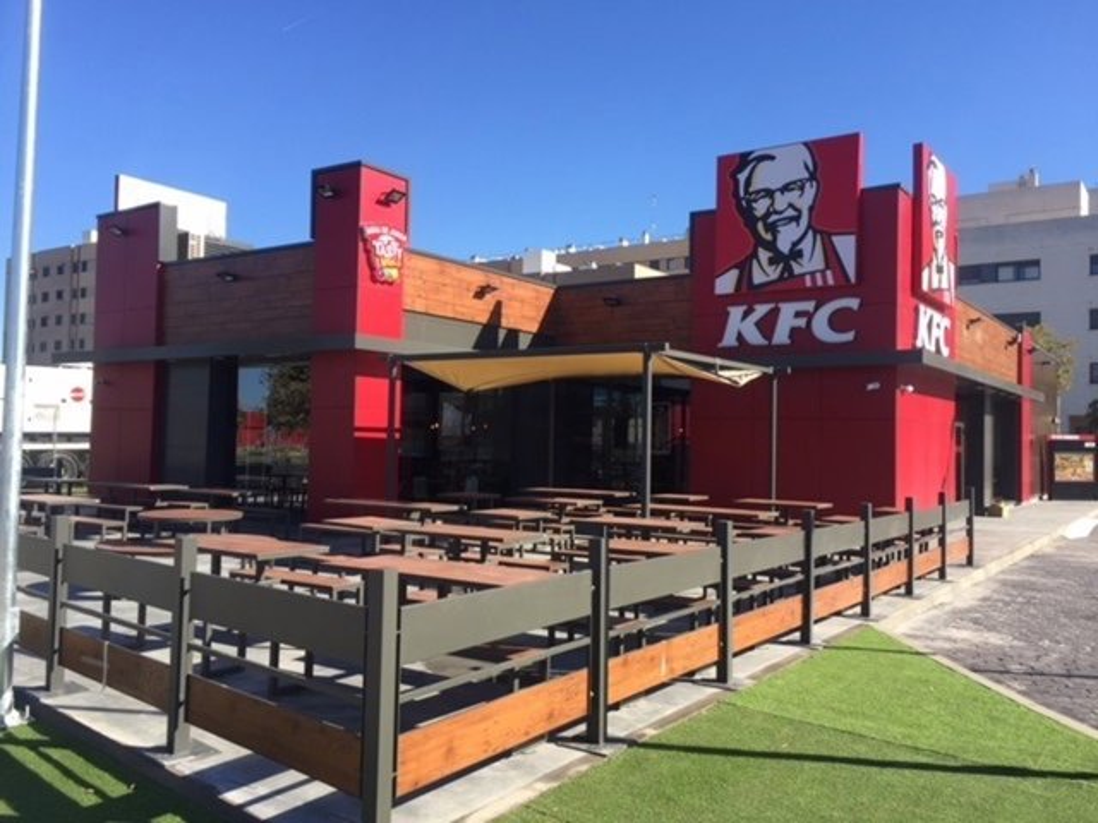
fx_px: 920
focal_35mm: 29
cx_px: 549
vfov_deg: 48.2
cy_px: 412
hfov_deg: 61.7
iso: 32
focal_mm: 4.15
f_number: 2.2
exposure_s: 1/964
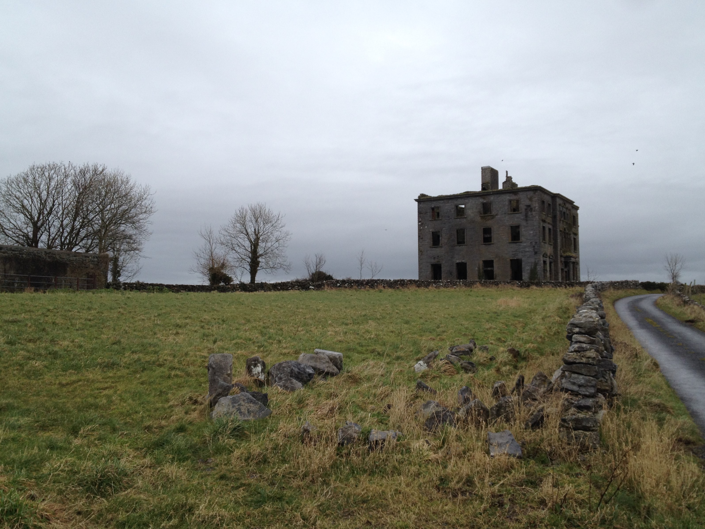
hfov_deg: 52.6
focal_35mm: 35
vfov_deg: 40.7
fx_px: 713
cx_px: 352
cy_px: 264
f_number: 2.4
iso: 50
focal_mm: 4.28
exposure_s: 1/192
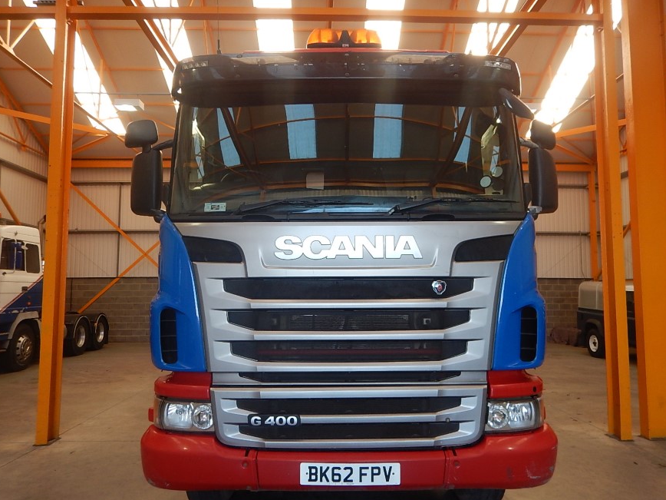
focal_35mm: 25
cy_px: 257
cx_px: 335
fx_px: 481
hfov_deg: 69.4
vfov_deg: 54.9
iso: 125
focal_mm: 4.3
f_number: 2.8
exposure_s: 1/60
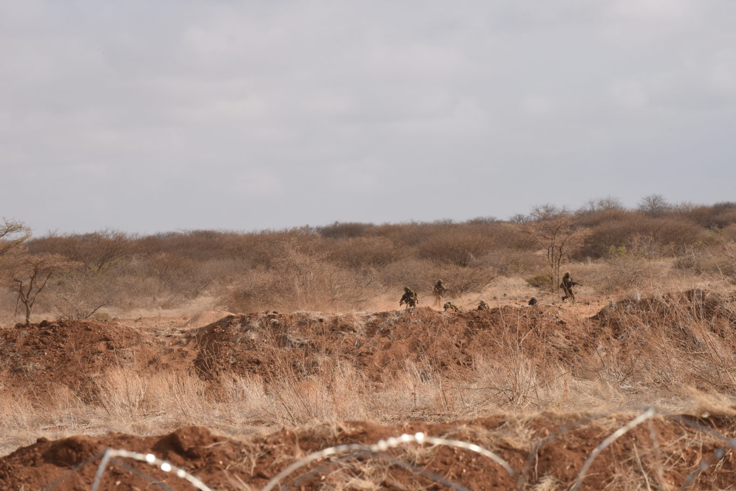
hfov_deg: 10.3
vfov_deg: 6.9
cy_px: 246
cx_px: 368
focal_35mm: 200
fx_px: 4090
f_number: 11
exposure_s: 1/1250
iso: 1250
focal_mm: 200
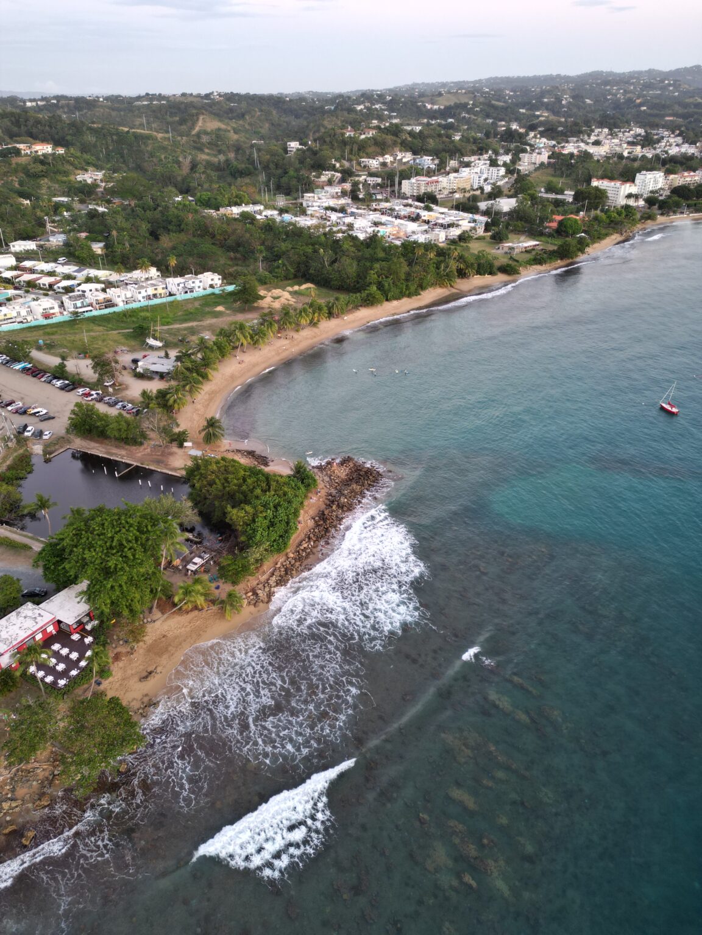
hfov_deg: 56.8
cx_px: 351
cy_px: 468
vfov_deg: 71.6
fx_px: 649
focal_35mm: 24
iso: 110
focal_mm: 6.72
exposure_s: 1/15
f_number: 1.7
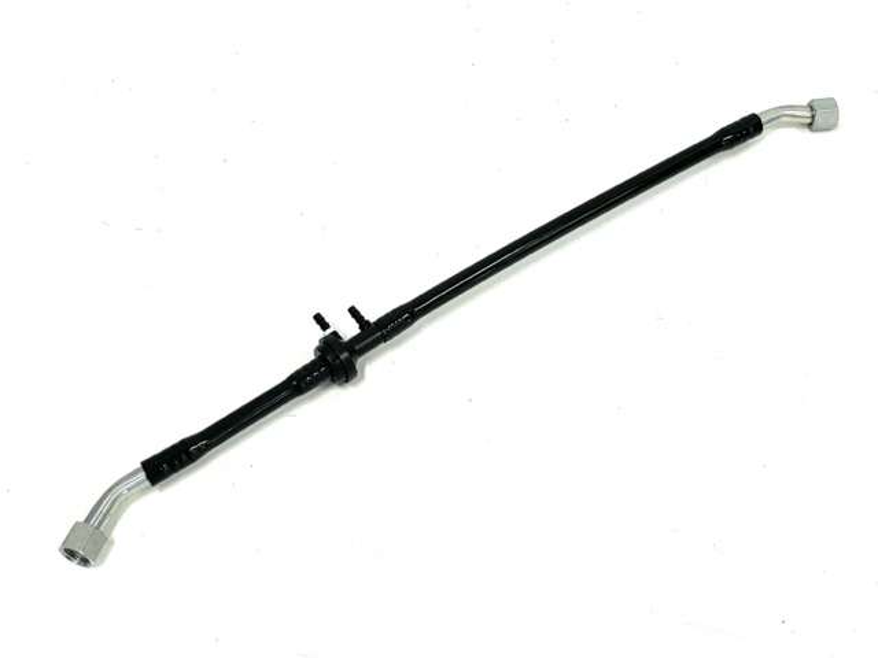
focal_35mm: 52
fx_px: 1319
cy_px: 329
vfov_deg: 28.0
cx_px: 439
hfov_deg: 36.8
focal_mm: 6
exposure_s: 1/120
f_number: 2
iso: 100
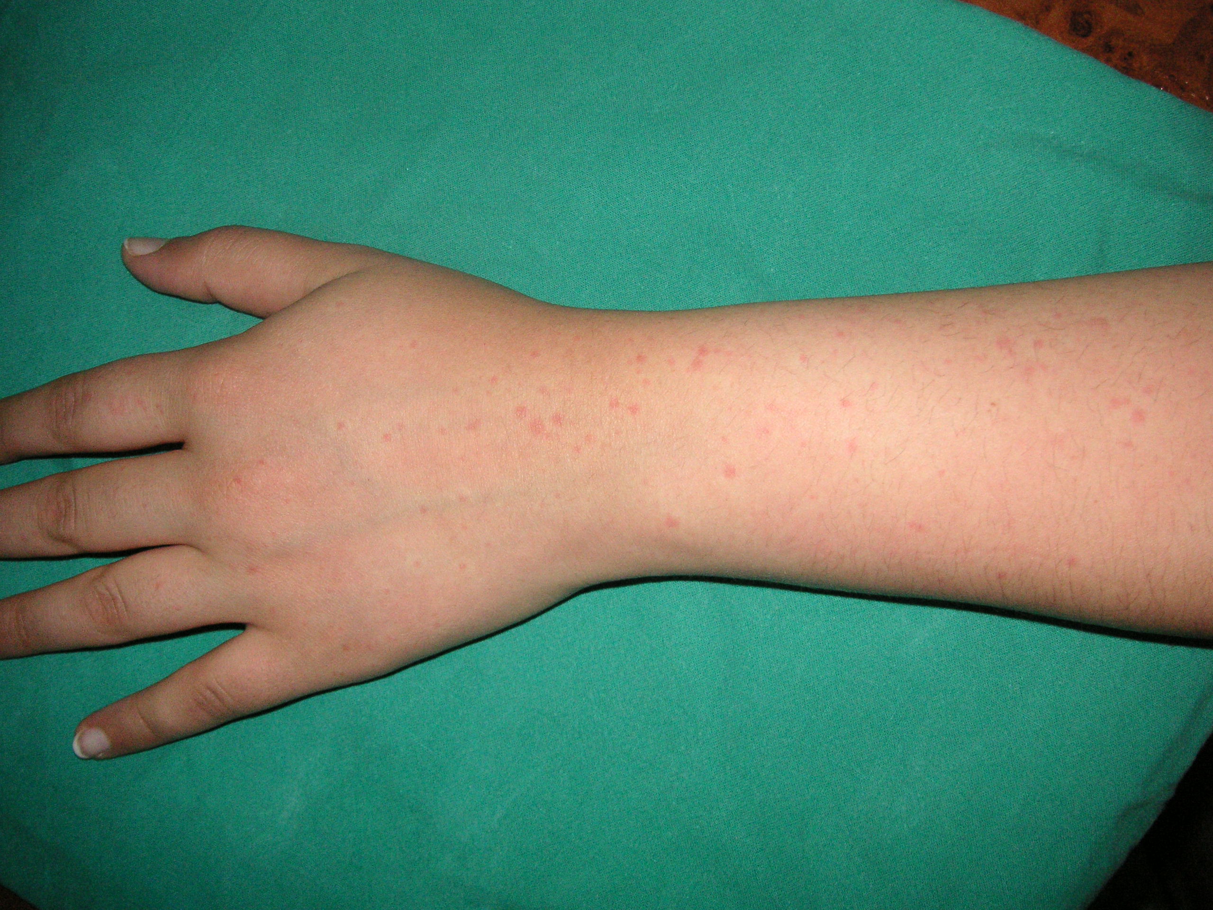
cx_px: 606
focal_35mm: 37
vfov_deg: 38.7
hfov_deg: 50.1
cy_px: 455
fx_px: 1297
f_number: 6.7
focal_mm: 6.1
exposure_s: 1/45
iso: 160
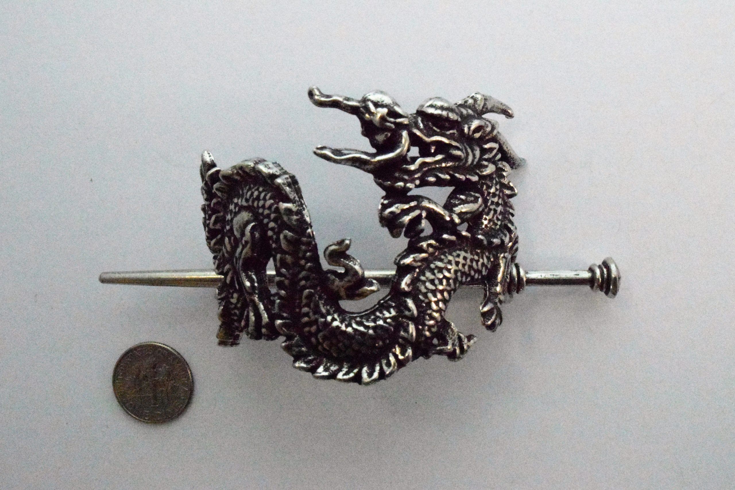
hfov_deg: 53.1
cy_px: 245
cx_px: 368
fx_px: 735
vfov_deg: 36.9
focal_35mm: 36
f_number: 22
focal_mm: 24
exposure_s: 1/1250
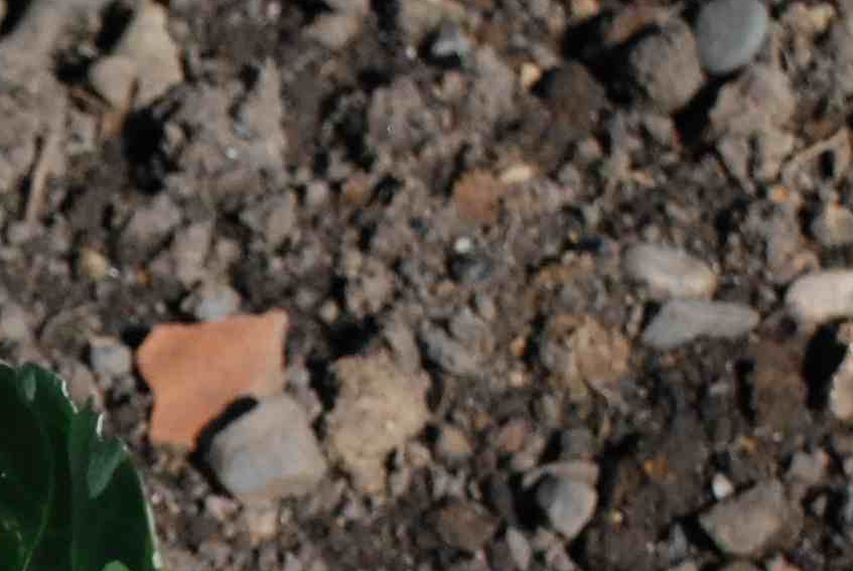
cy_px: 839
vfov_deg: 4.2
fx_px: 7805
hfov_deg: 6.2
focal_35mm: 329
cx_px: -556
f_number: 5.6
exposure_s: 1/4000
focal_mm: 48
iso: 640
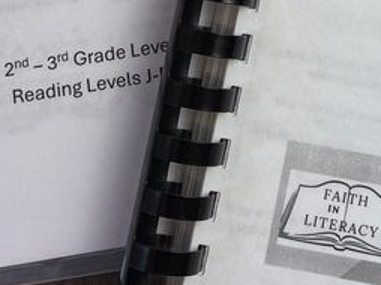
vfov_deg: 10.6
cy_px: -303
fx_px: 1397
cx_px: 466
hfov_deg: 15.0
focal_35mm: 127
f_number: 1.6
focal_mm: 5.96
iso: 32
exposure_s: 1/150
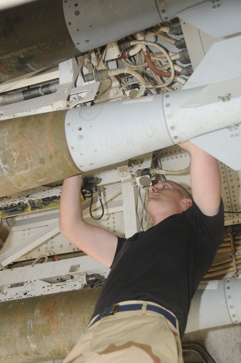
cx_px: 120
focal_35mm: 54
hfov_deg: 25.0
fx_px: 544
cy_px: 182
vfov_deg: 36.9
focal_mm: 36
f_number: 5
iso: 250
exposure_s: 1/60
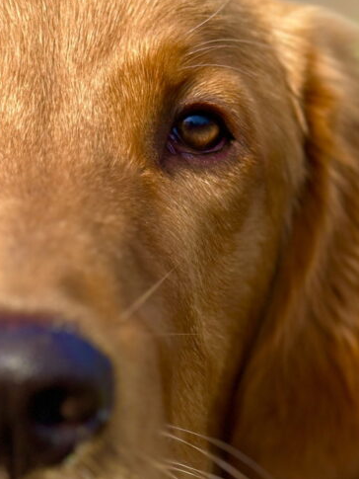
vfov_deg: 18.6
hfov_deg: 14.2
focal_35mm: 104
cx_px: 93
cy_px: 427
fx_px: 1437
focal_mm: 6.86
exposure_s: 1/2114
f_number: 1.78
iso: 80
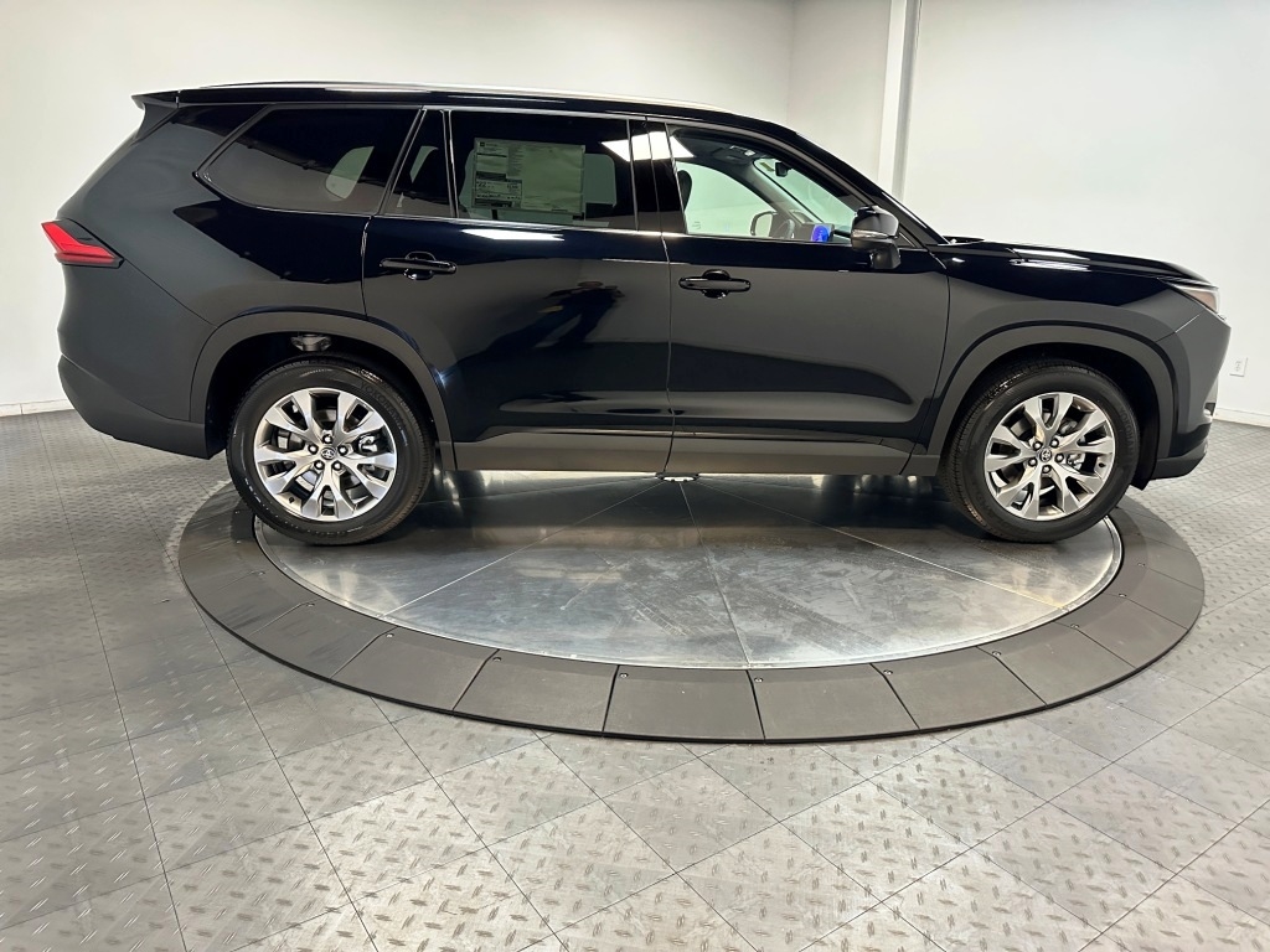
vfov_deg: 56.8
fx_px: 881
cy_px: 476
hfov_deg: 71.6
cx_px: 635
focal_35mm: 24
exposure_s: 1/60
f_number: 1.78
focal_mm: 6.86
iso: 800
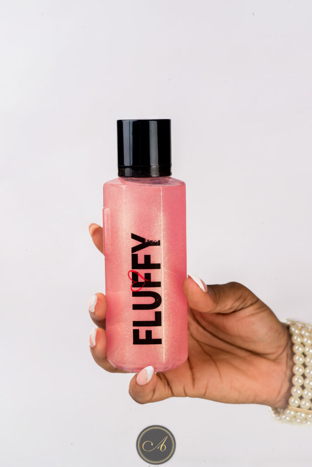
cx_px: 156
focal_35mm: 85
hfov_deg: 16.1
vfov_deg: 23.9
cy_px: 234
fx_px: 1103
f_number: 6.3
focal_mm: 85
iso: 500
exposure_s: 1/200
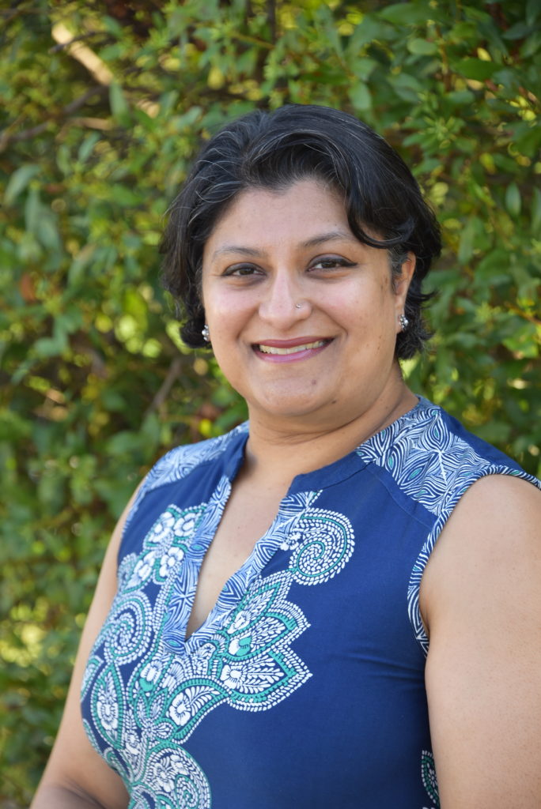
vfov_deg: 12.1
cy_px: 404
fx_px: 3827
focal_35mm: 170
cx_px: 270
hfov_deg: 8.1
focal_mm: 170
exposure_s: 1/160
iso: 400
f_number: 6.3
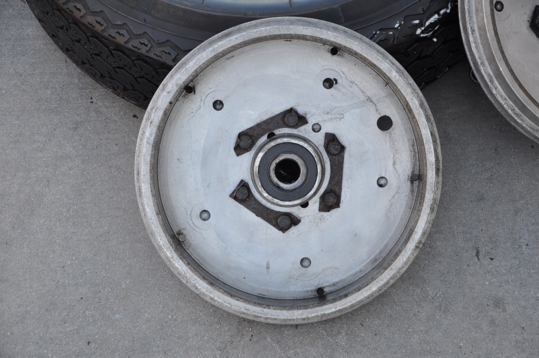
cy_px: 179
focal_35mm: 99
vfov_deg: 13.8
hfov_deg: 20.6
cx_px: 270
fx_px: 1480
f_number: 5.3
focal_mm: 66
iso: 400
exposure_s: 1/125
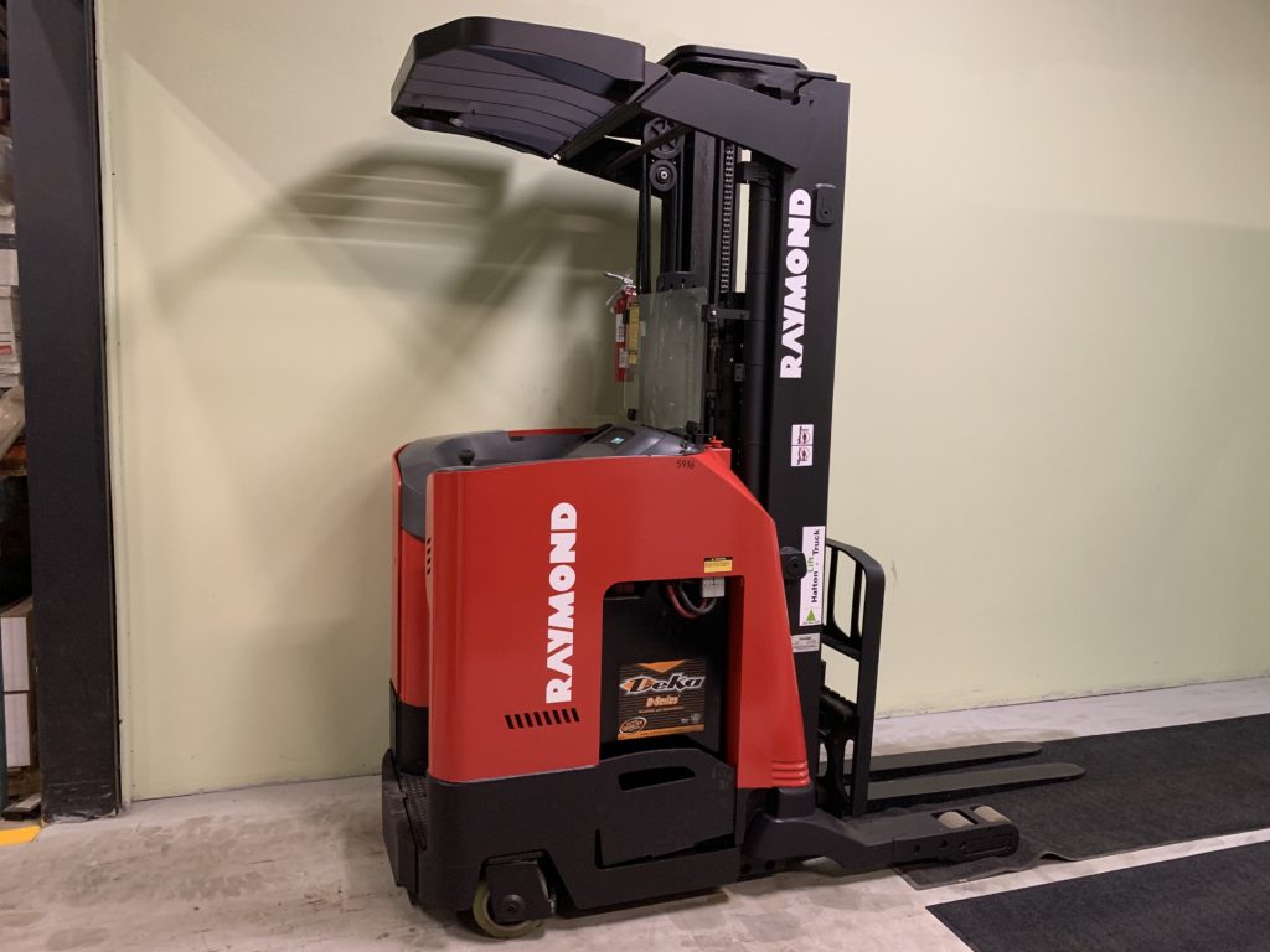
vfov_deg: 53.1
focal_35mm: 26
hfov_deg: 67.3
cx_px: 635
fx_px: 954
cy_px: 476
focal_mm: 4.25
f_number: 1.8
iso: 320
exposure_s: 1/60
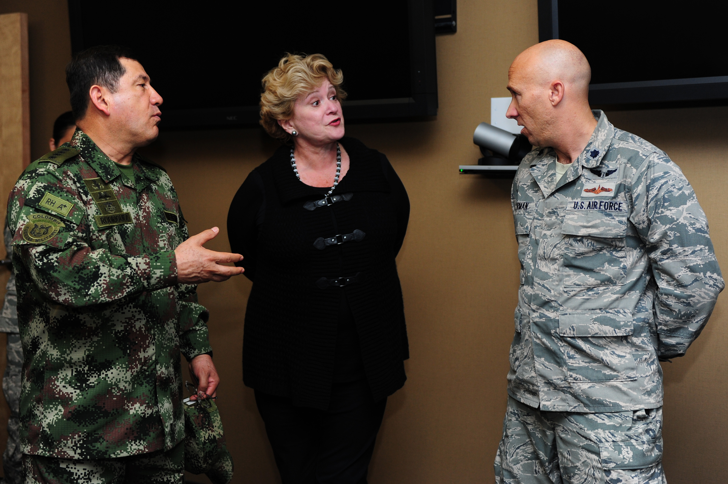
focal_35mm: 45
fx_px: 909
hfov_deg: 43.6
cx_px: 364
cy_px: 242
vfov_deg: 29.8
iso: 800
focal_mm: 45
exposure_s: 1/250
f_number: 3.5
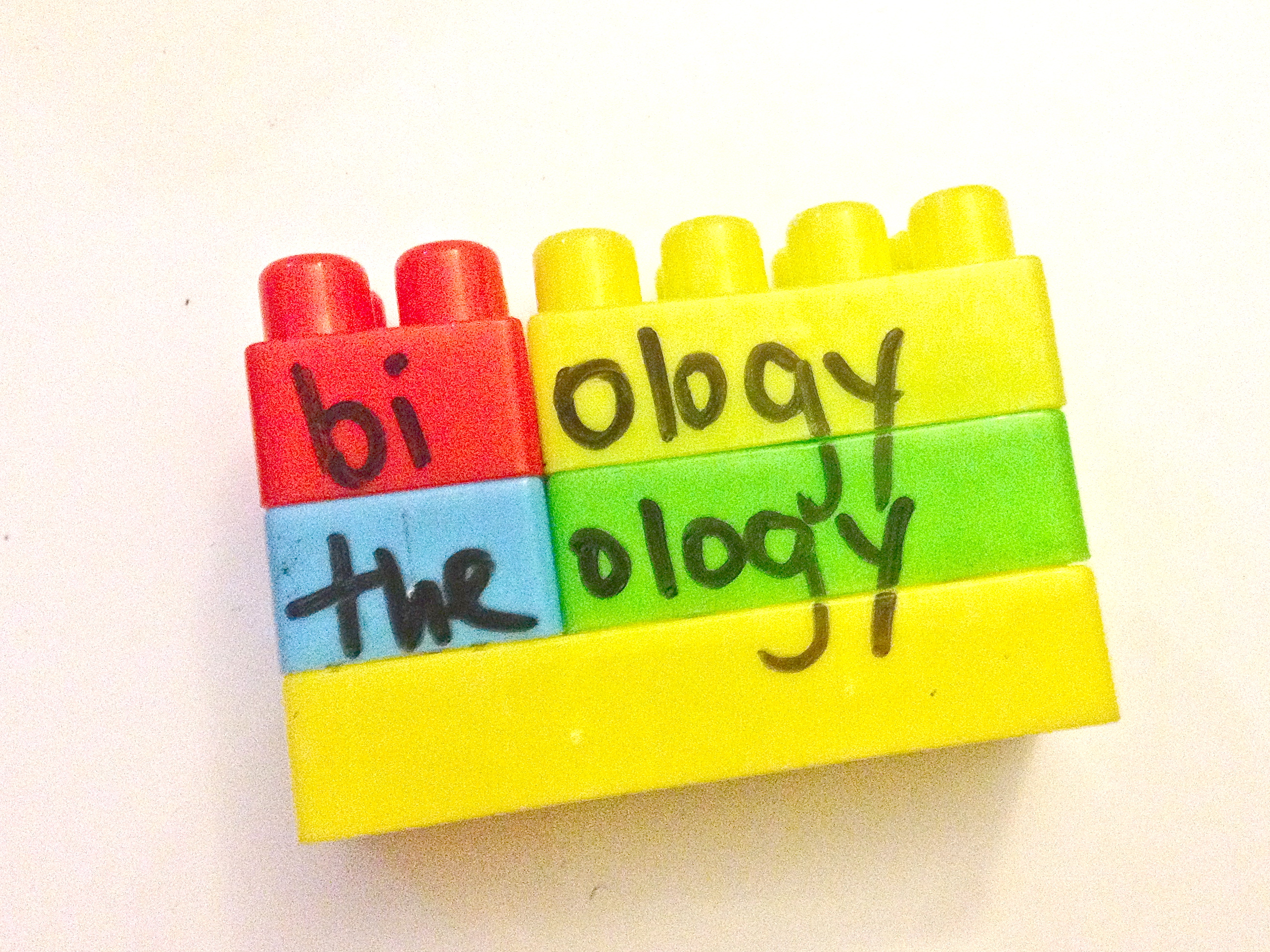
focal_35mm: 44
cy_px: 477
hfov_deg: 42.8
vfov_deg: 32.9
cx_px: 755
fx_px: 1614
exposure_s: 1/17
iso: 400
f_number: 2.4
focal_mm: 4.28
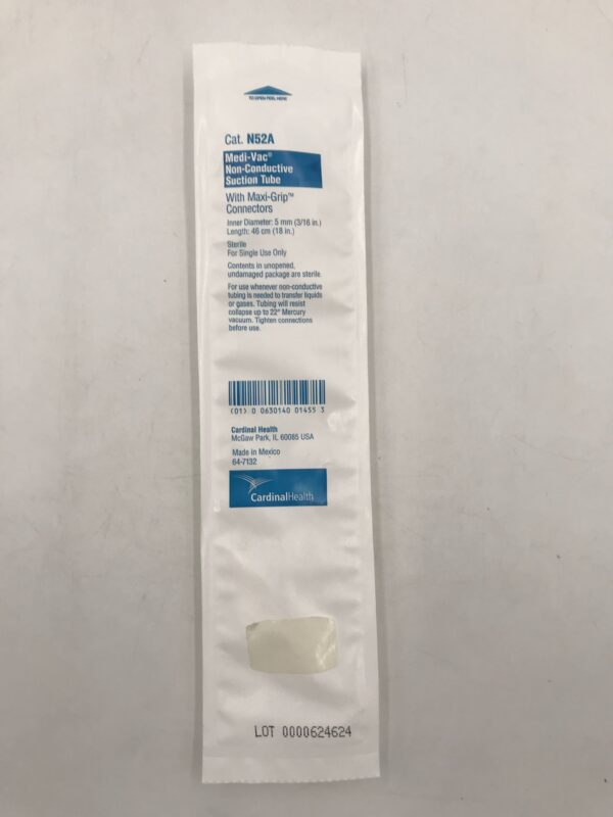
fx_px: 661
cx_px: 306
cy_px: 408
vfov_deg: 63.4
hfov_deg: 49.7
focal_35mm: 28
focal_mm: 3.99
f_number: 1.8
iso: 25
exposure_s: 1/60
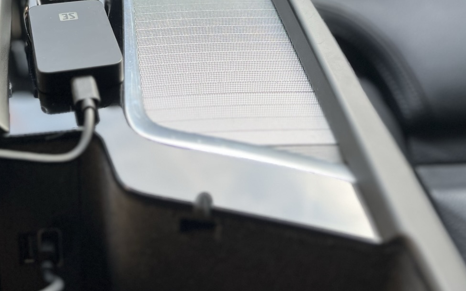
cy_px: -31
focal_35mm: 58
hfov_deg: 34.7
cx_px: 145
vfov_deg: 21.2
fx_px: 737
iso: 50
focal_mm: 5.7
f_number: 1.5
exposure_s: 1/121
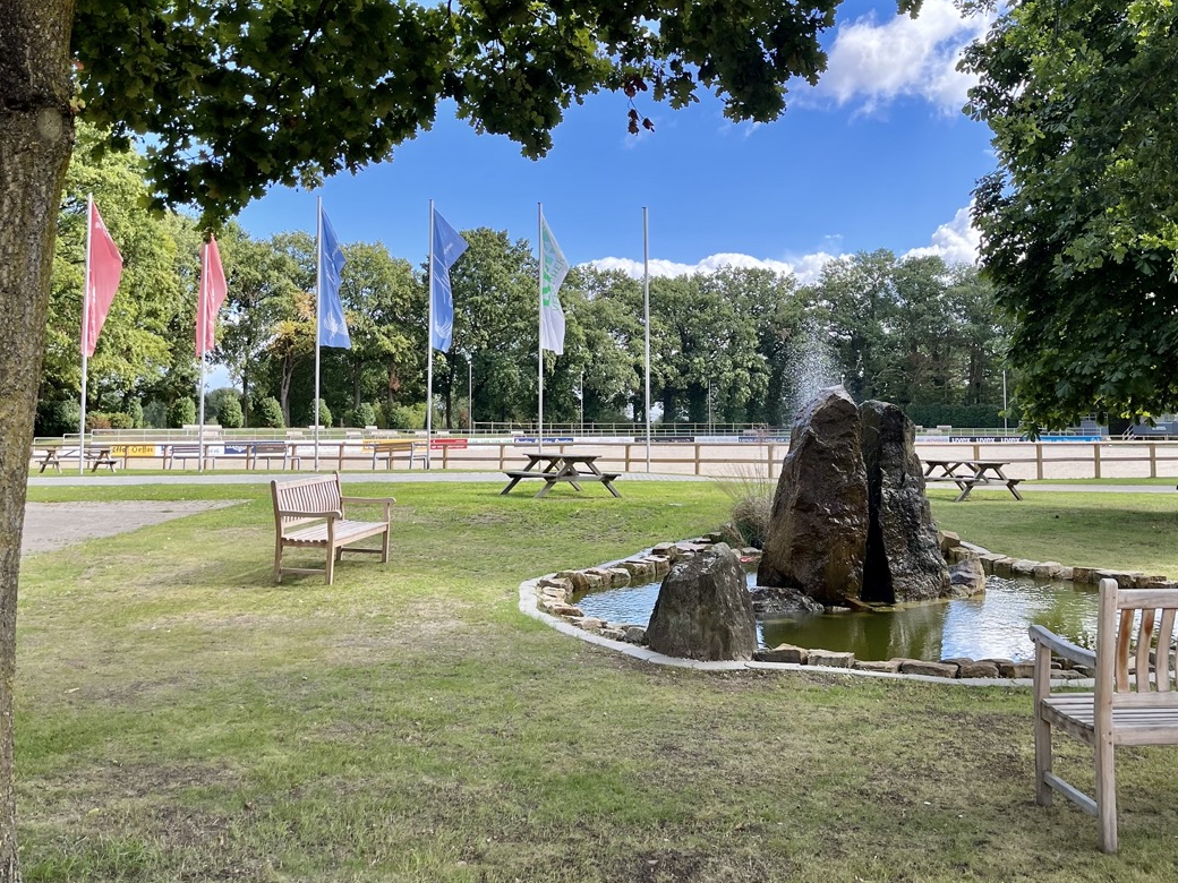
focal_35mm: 32
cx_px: 695
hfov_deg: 56.5
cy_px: 348
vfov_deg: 43.9
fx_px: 1089
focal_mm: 5.1
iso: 50
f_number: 1.6
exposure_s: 1/1086
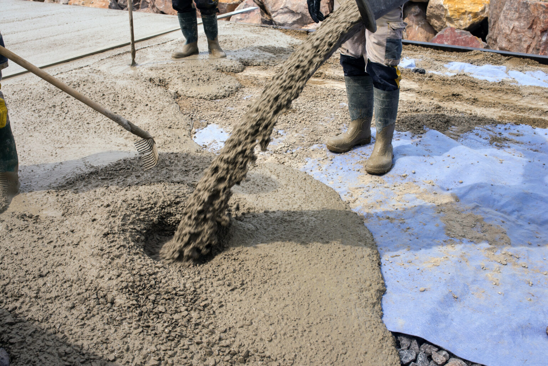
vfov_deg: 37.9
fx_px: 533
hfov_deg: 54.4
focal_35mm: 35
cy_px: 183
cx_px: 274
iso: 125
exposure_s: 1/320
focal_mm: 35
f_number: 9
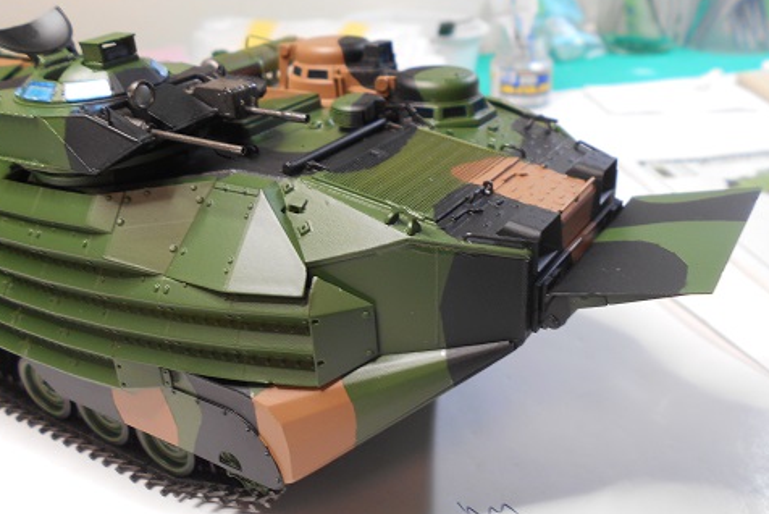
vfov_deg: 36.9
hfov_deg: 53.0
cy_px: 231
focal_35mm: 36
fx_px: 769
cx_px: 420
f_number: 3.4
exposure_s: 1/30
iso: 100
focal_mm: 5.1
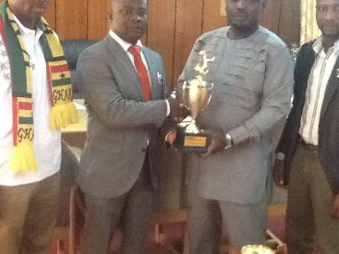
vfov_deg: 27.0
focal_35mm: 54
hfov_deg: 35.5
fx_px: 529
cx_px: 154
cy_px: 116
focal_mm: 2.03
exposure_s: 1/15
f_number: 2.4
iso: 500
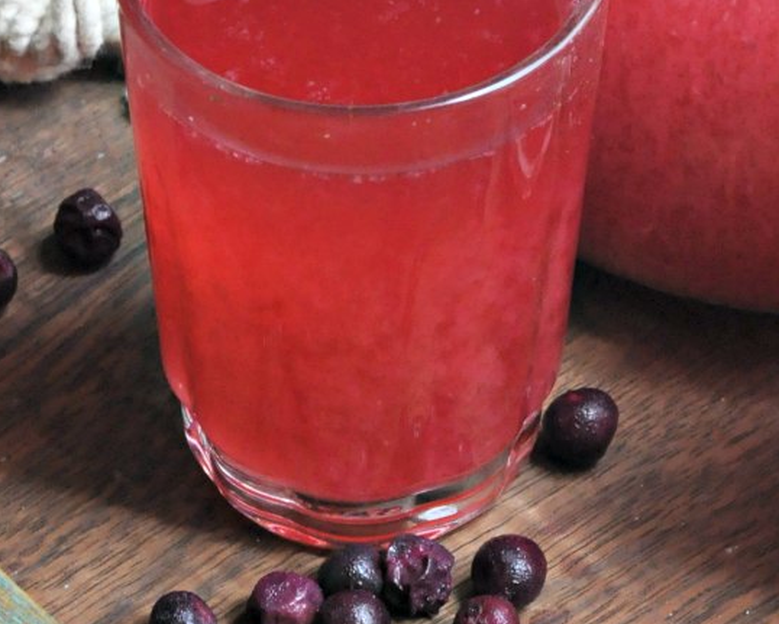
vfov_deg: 6.5
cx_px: 747
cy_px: -232
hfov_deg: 8.1
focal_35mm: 236
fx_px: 5444
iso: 1000
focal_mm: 50
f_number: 9
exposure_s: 1/320
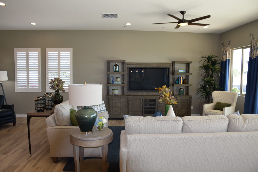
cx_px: 129
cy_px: 86
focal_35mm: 27
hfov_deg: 67.4
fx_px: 193
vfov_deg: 47.9
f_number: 5.6
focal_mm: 18
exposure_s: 1/125
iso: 500
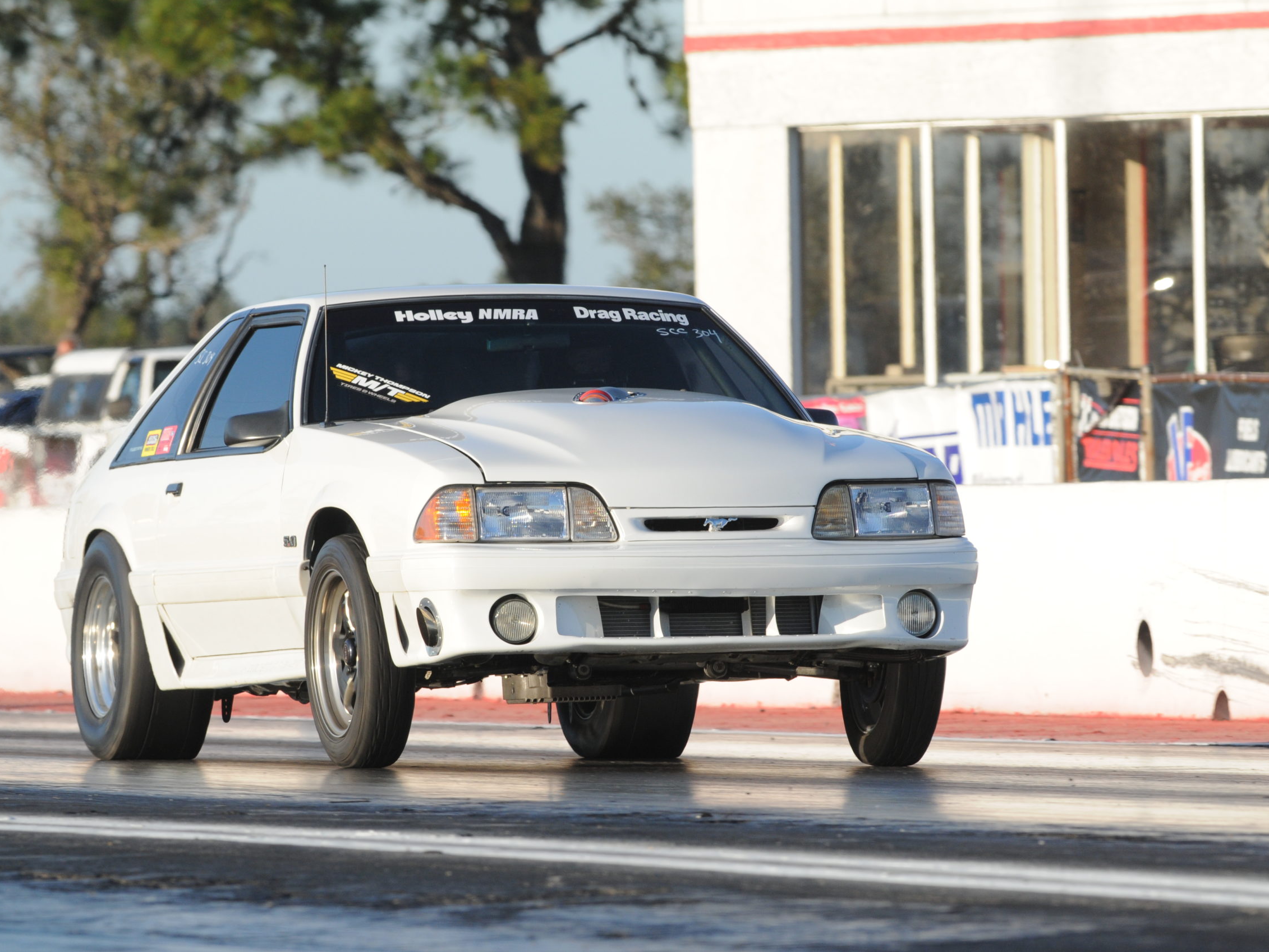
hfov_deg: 4.1
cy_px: 476
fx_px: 17928
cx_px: 599
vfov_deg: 3.0
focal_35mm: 489
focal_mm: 300
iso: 400
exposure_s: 1/640
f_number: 8
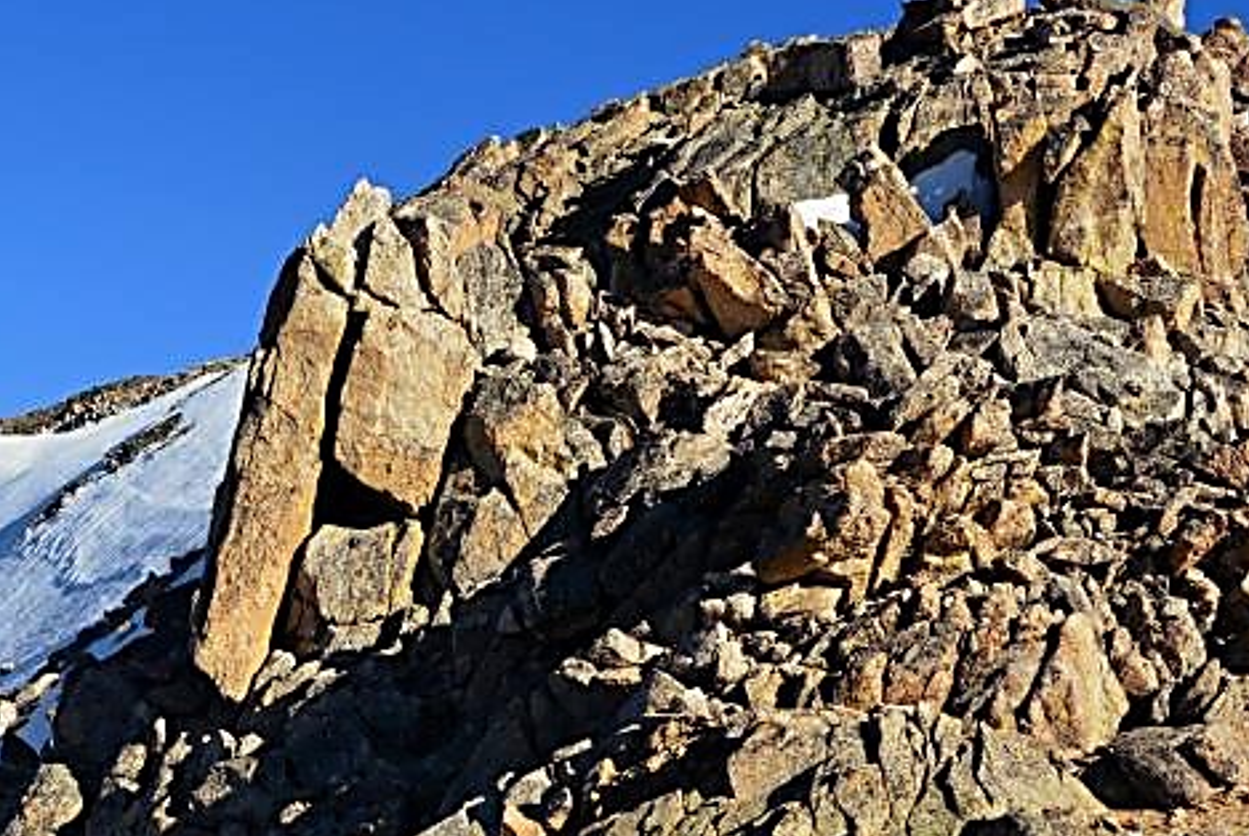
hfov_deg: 20.9
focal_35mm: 96
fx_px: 3335
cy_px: 647
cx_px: 208
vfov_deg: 14.2
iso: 320
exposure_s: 1/400
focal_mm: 44
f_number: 11
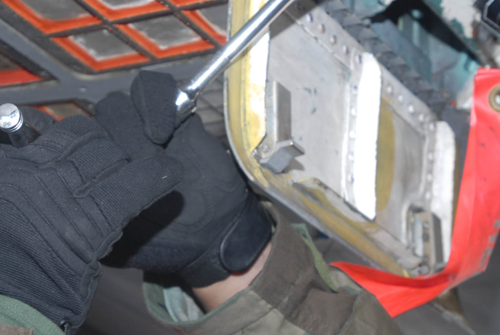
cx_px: 113
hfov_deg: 15.0
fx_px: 1895
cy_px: 234
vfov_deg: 10.1
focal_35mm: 136
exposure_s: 1/60
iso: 125
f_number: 5.6
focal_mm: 35
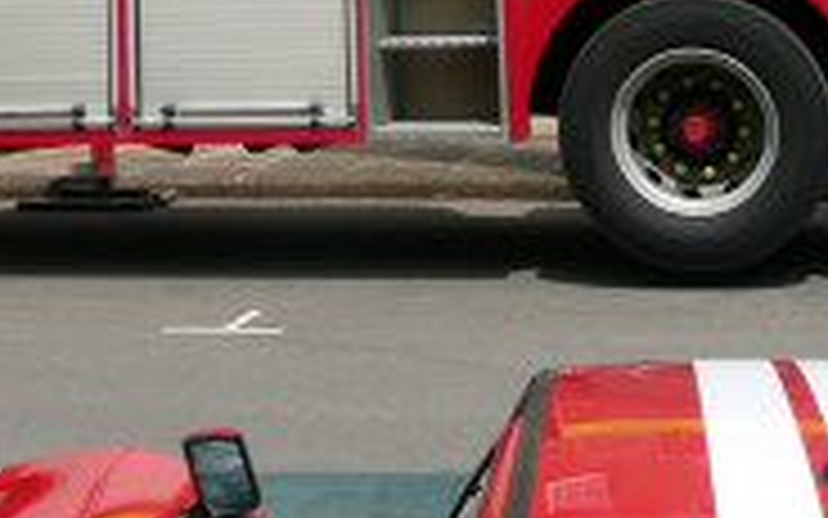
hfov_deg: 24.0
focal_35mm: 86
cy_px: -221
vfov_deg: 14.3
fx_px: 1941
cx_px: 335
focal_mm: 4.6
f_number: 3.3
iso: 100
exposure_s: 1/1300
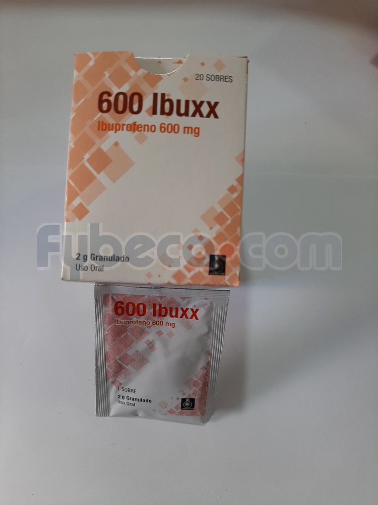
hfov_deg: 53.1
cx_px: 189
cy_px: 252
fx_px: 379
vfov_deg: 67.3
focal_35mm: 26
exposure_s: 1/50
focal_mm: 3.93
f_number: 1.7
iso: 40
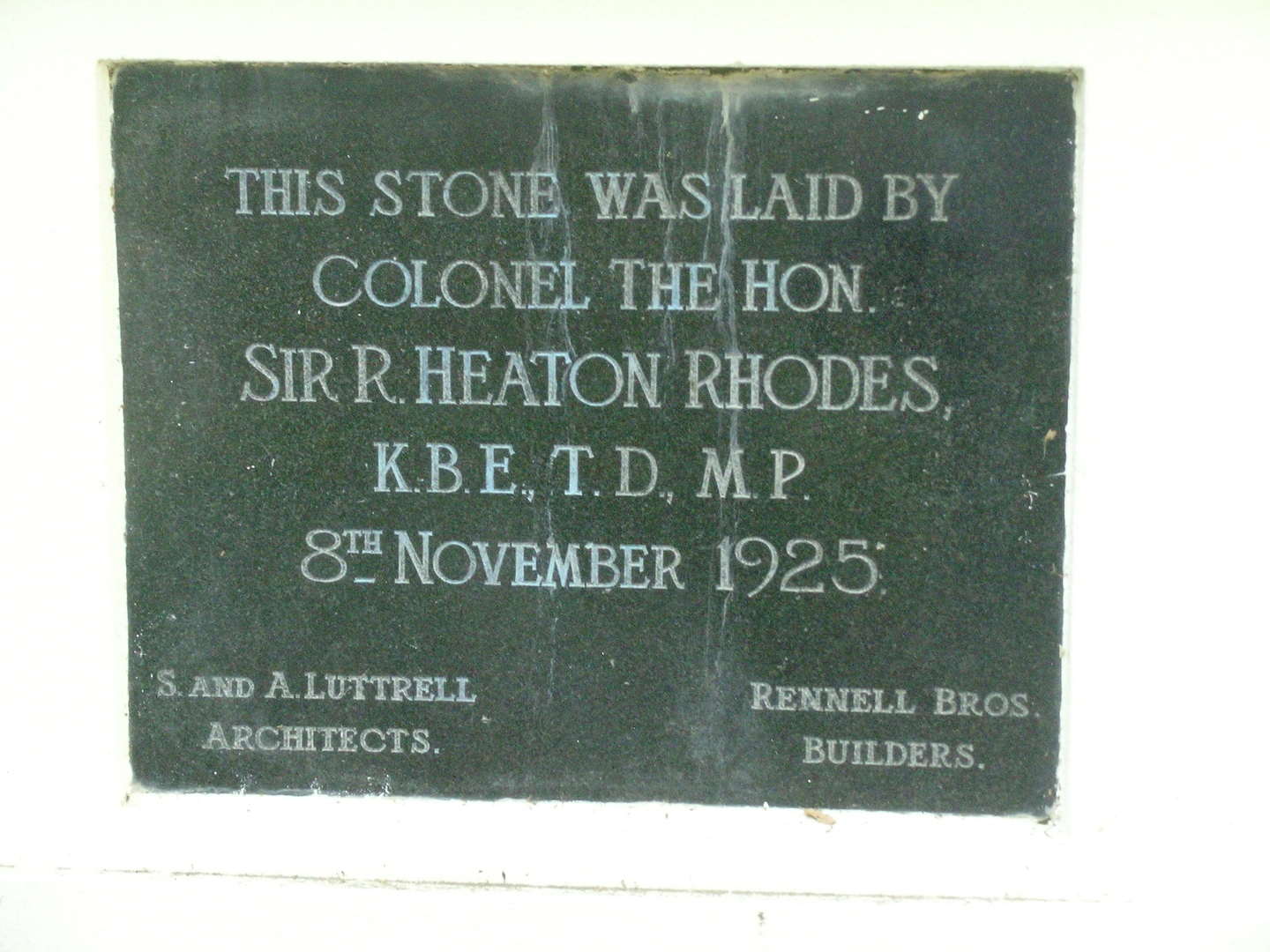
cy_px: 476
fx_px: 2935
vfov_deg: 18.4
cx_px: 635
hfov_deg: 24.4
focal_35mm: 80
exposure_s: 1/47.9
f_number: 4.6
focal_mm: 16.7
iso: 400
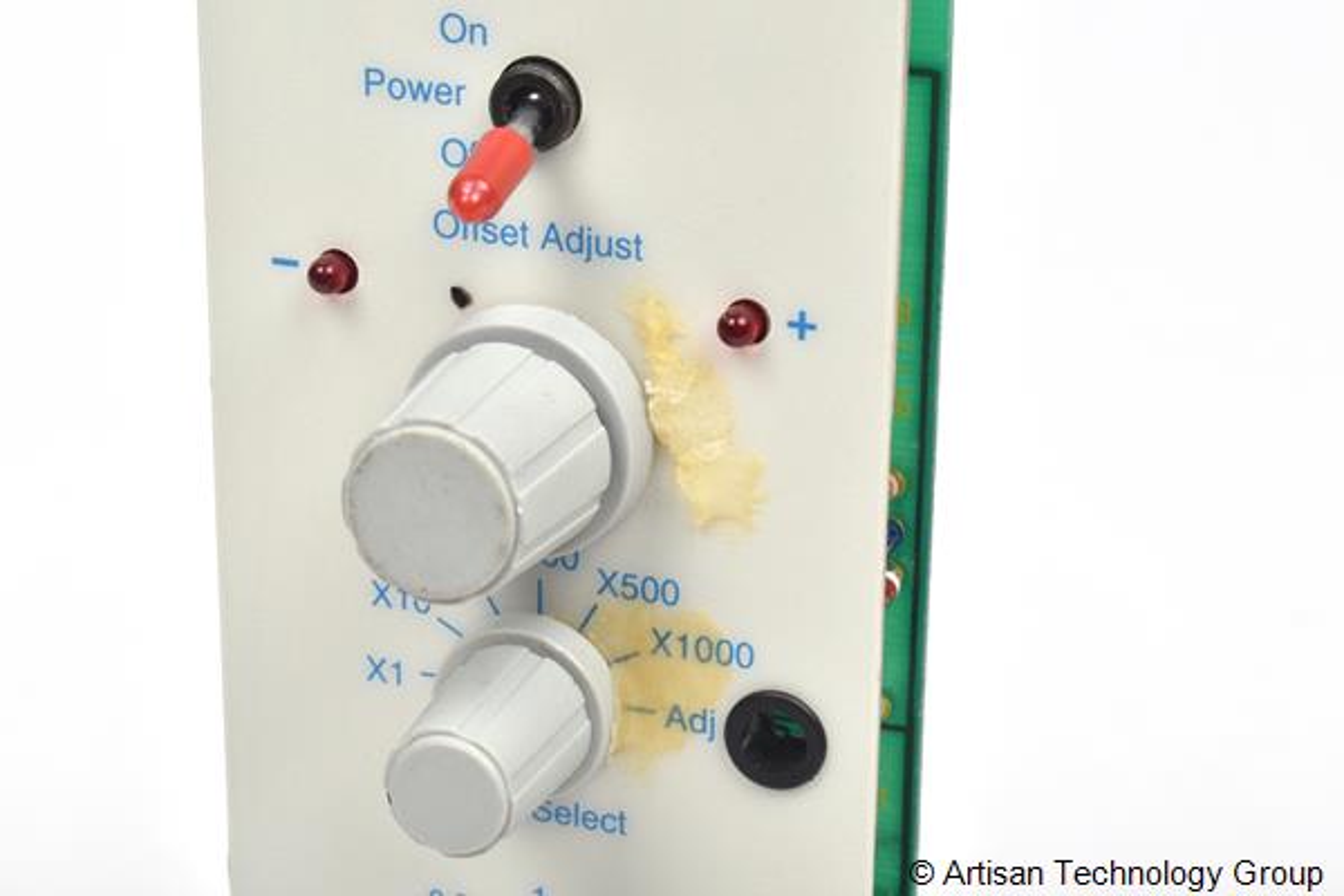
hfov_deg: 24.6
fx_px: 3080
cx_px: 672
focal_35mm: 82
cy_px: 448
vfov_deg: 16.6
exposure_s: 1/200
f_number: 16
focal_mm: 55
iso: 200
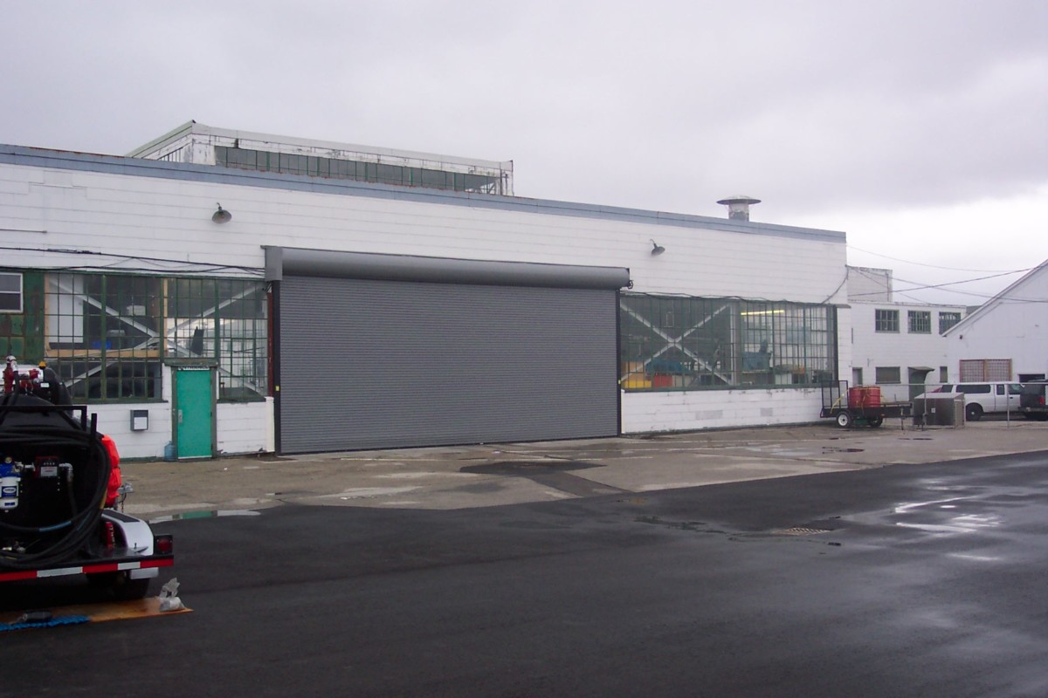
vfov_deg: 35.1
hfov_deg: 50.7
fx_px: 1106
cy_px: 349
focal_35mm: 38
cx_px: 524
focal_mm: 8
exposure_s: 1/700
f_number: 2.8
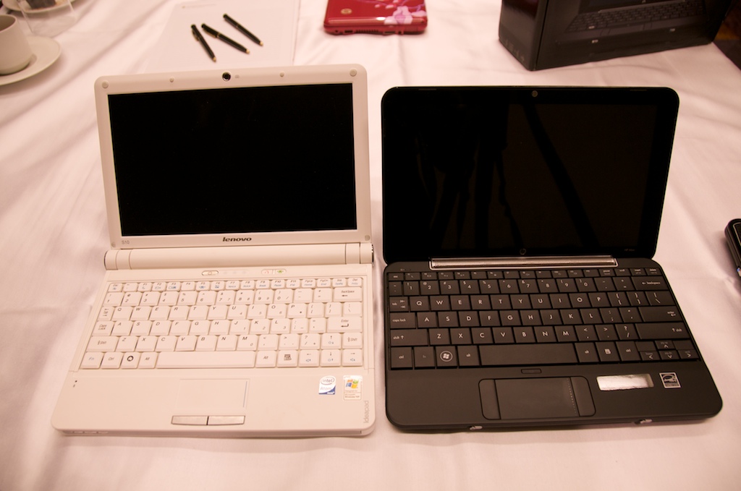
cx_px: 370
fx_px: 555
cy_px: 246
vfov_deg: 47.8
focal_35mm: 27
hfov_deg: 67.5
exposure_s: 1/60
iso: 320
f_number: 4
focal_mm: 18
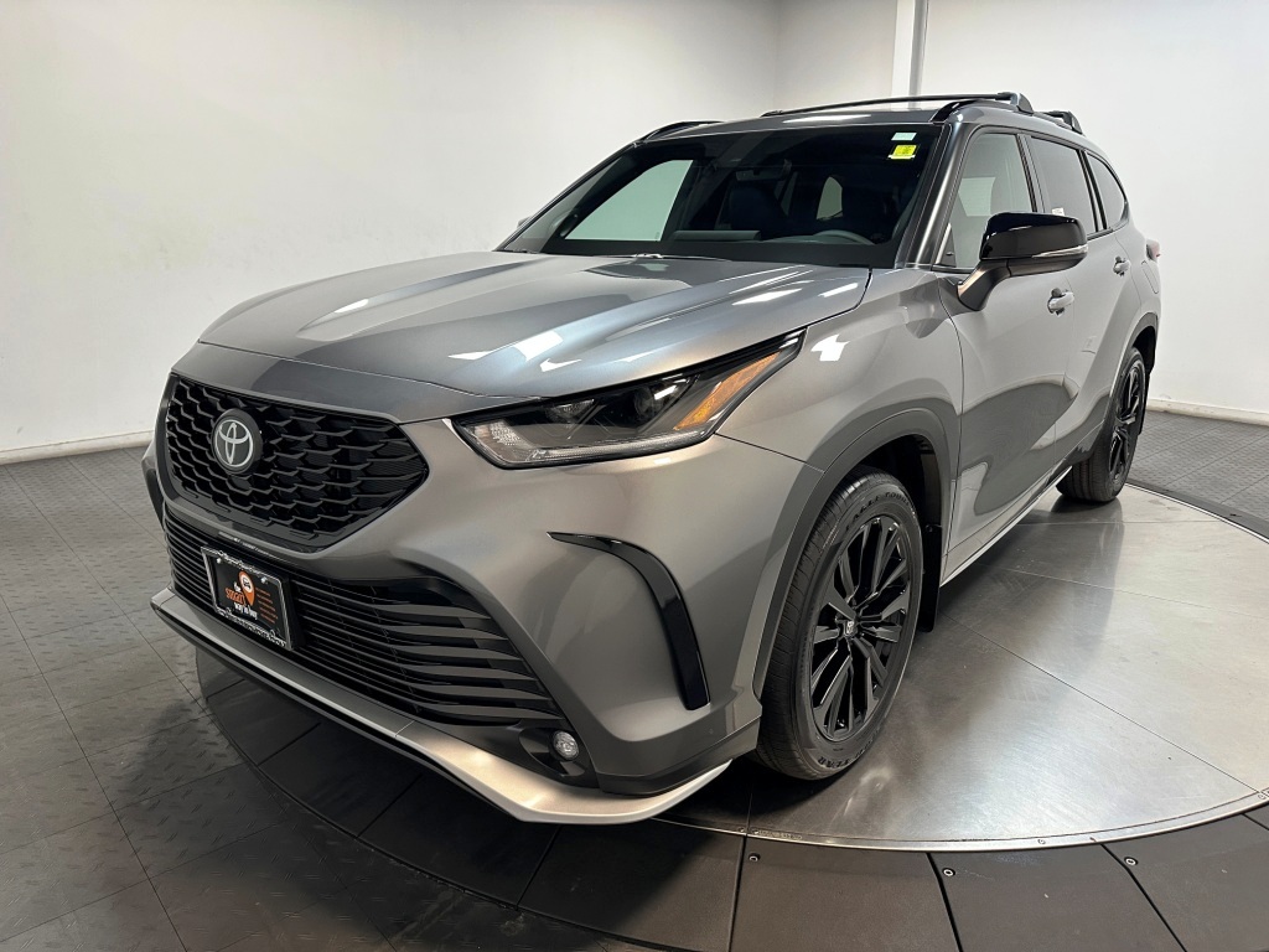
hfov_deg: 71.6
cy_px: 476
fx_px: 880
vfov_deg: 56.8
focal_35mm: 24
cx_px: 634
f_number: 1.78
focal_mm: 6.86
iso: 320
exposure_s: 1/60
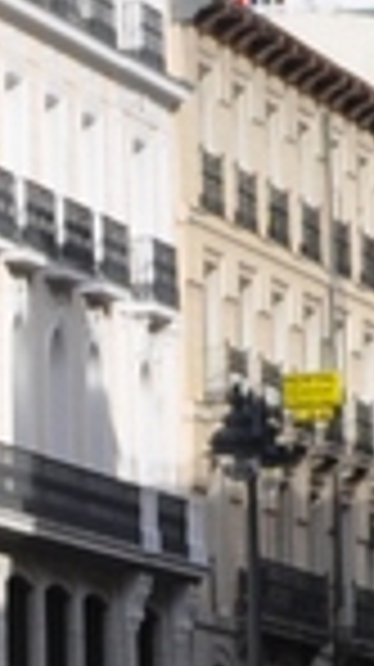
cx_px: -1365
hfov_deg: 2.6
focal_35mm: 442
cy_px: 1001
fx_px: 7810
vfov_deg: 4.9
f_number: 8
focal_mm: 26
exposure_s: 1/250
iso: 200
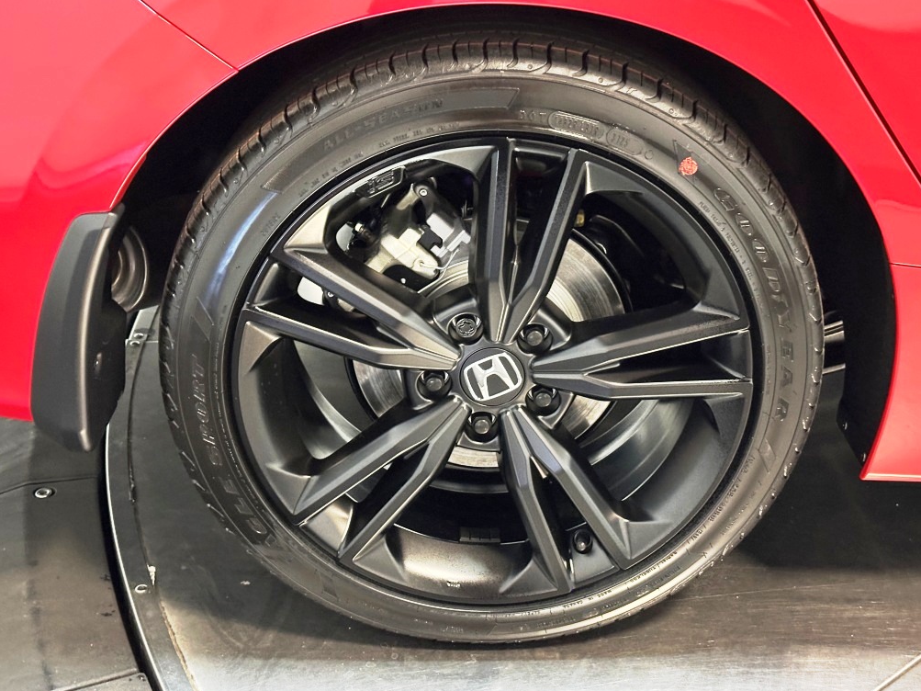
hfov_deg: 38.9
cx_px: 468
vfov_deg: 29.7
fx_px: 1304
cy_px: 351
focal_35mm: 49
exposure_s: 1/20
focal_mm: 6.86
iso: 640
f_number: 1.78
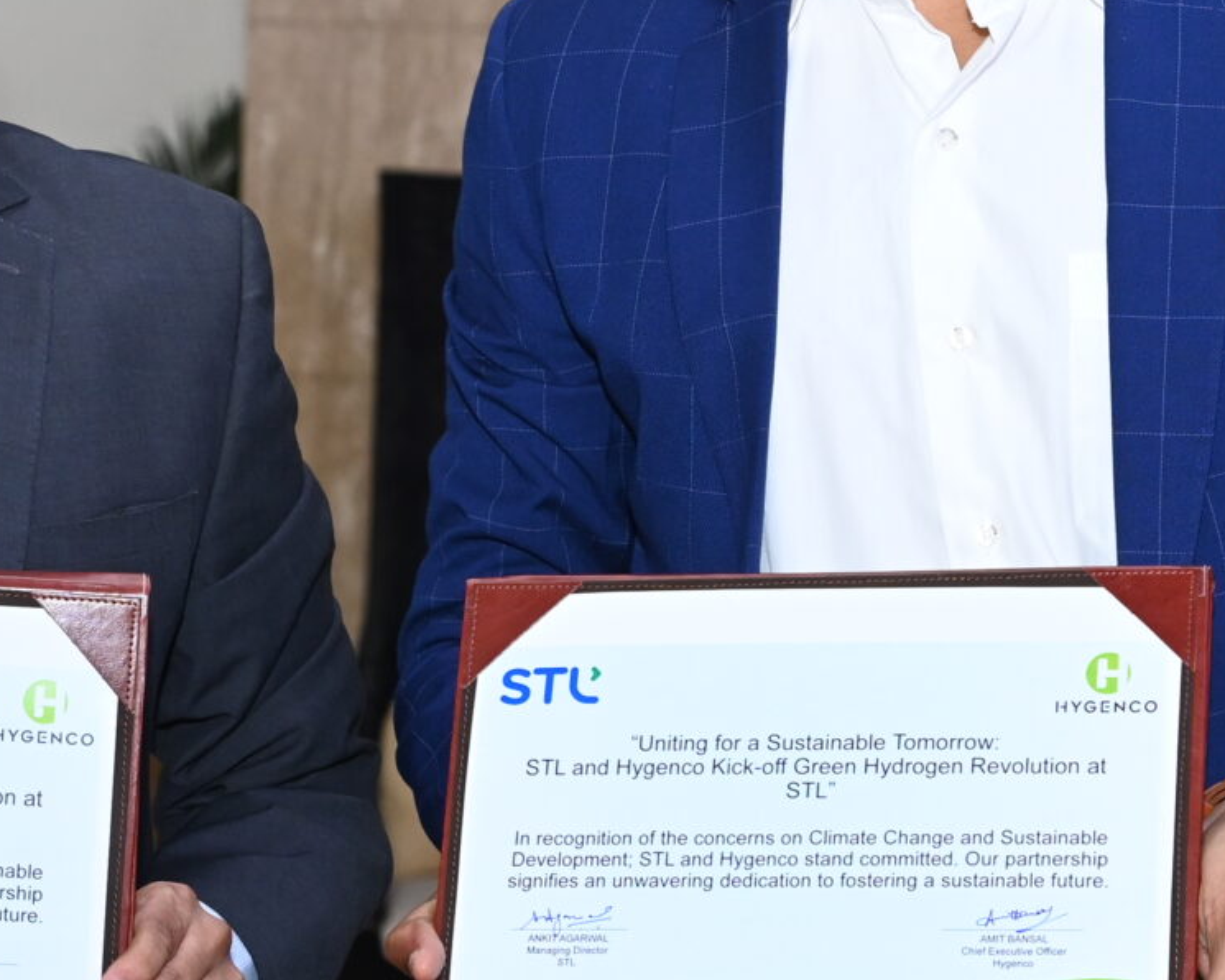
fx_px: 5257
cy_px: 407
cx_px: 635
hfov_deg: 13.3
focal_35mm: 145
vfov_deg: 10.6
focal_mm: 45
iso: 1600
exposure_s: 1/125
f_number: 5
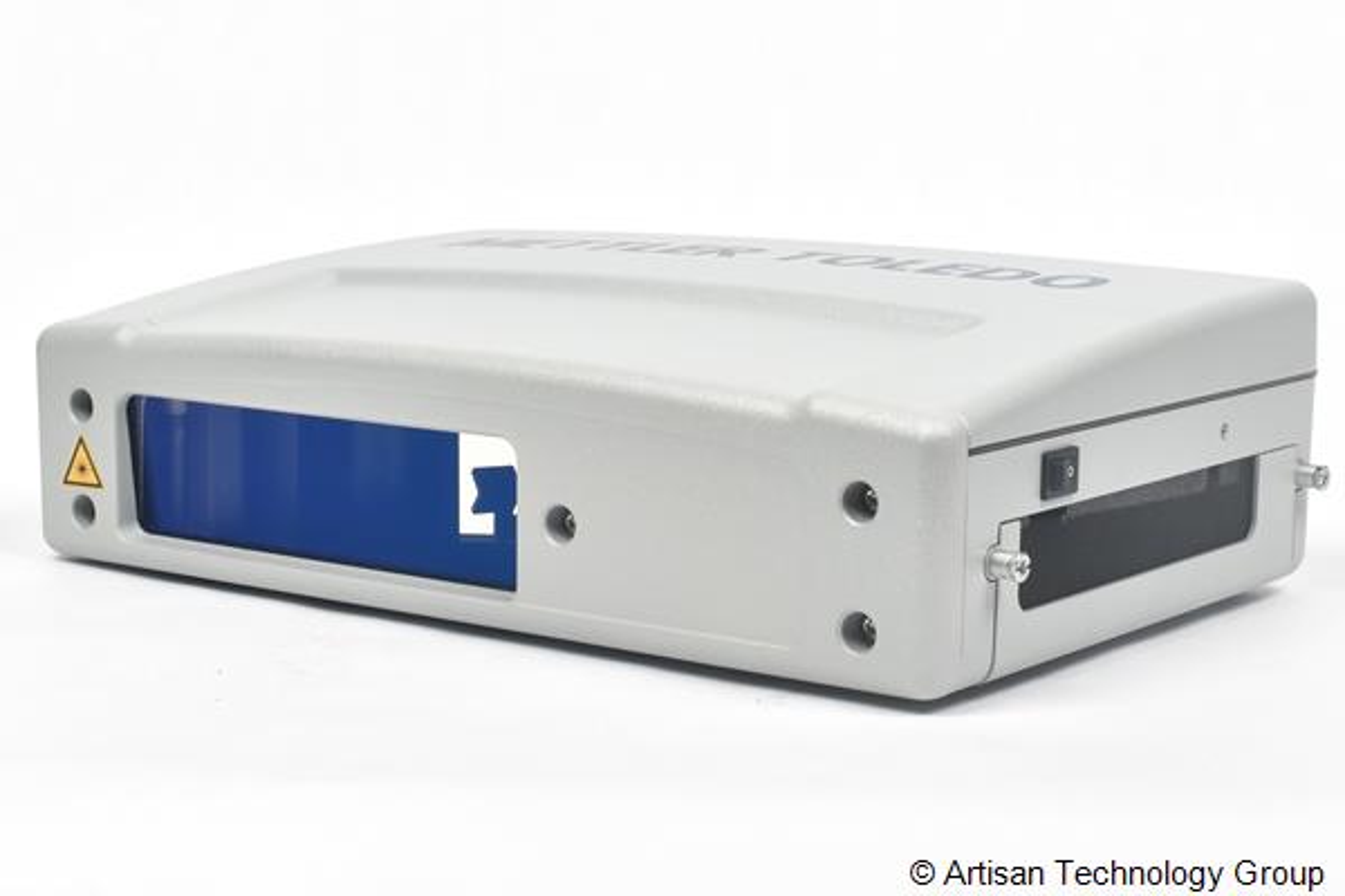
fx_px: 1625
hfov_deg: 45.0
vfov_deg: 30.8
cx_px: 672
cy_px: 448
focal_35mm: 44
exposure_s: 1/200
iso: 200
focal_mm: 29
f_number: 14
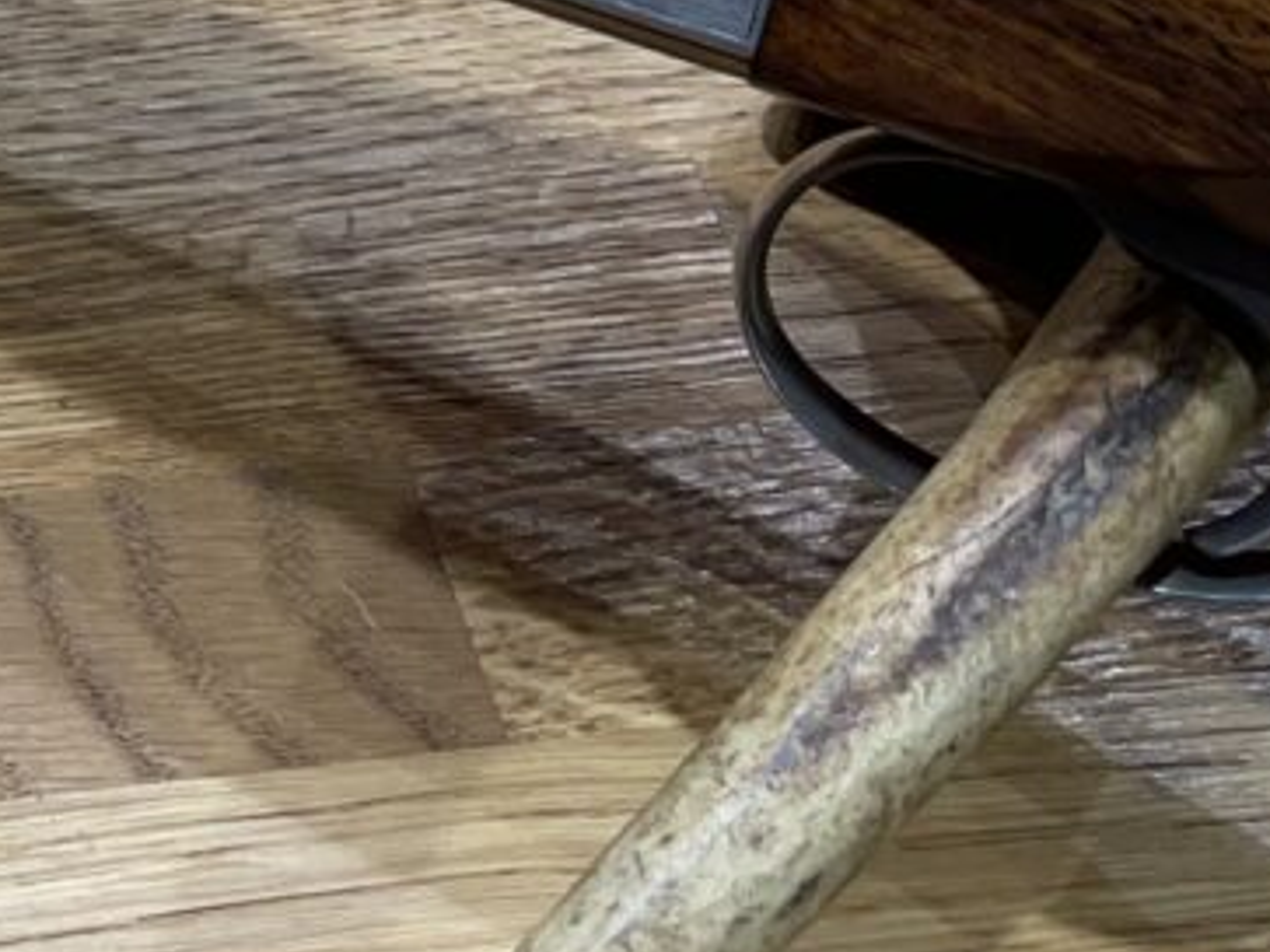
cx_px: -861
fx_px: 4034
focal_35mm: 110
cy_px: -522
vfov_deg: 12.7
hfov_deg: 15.8
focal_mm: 5.1
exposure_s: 1/100
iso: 50
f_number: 1.6
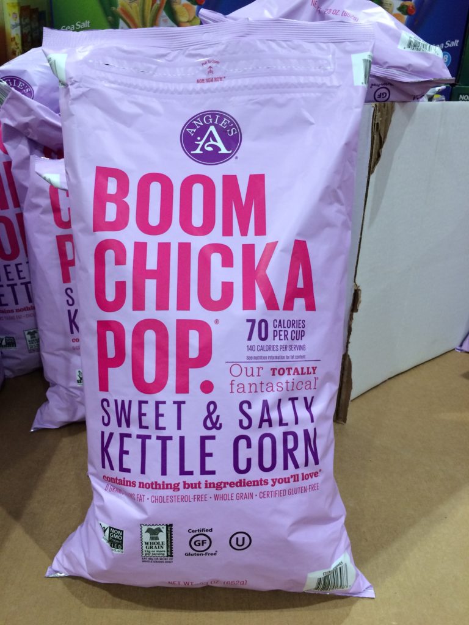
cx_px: 234
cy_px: 312
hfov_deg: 48.2
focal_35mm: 29
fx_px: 524
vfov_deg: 61.7
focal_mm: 4.15
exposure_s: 1/30
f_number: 2.2
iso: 50
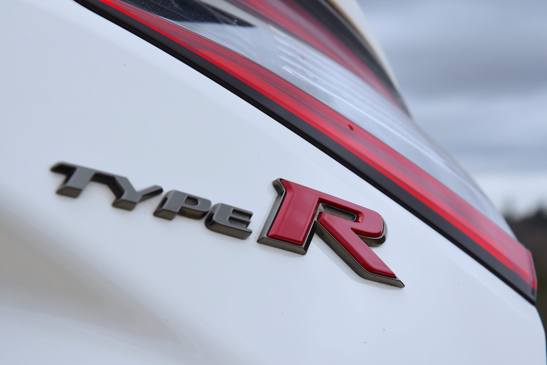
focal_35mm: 105
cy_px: 182
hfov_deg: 19.5
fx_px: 1595
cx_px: 274
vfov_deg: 13.0
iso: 400
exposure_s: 1/250
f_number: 11
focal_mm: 70
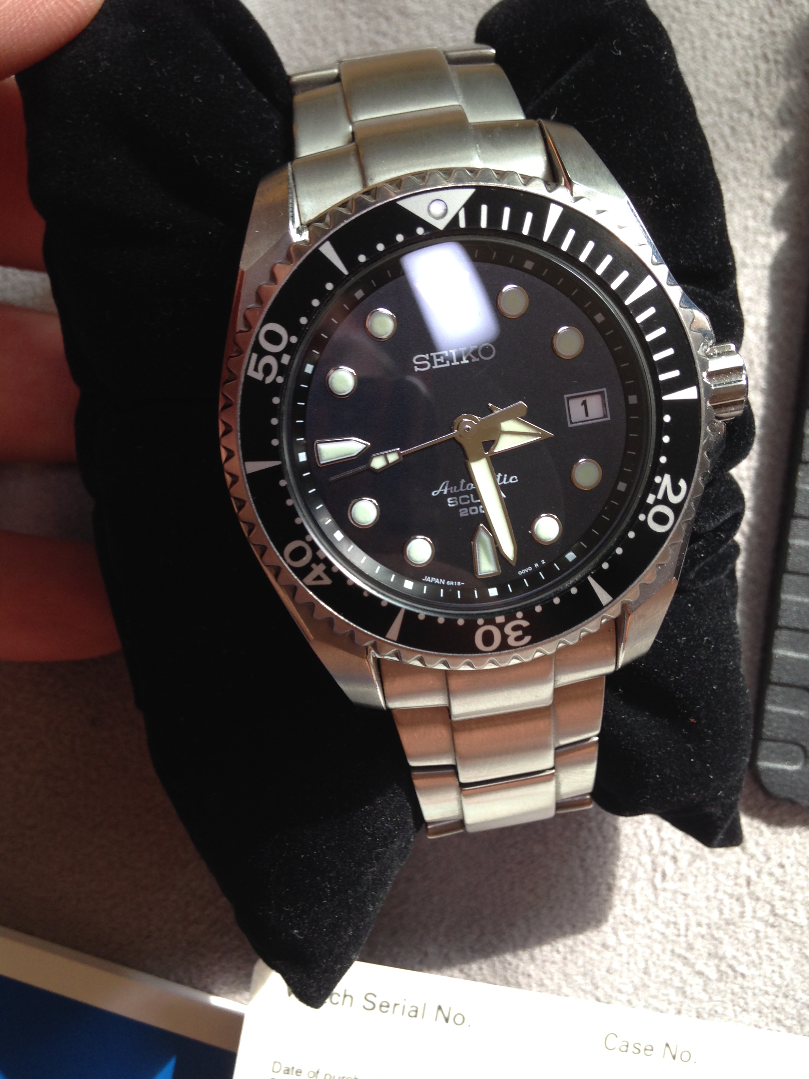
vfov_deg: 54.0
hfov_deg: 41.8
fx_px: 1059
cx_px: 400
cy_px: 544
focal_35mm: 34
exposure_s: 1/40
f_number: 2.4
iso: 50
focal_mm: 4.12
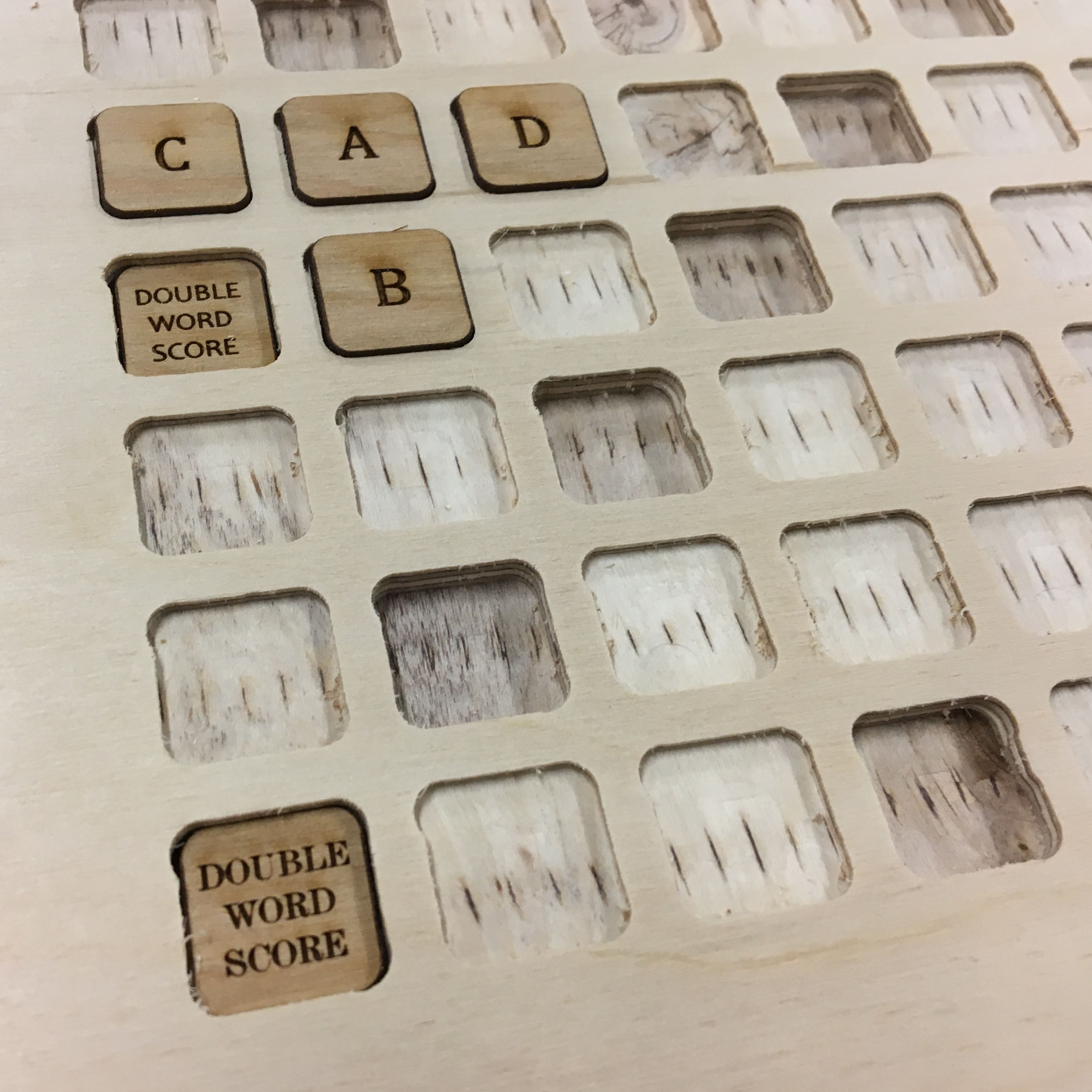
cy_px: 542
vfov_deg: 46.0
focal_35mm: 36
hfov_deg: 45.9
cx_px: 450
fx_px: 1285
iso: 50
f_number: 2.2
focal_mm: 4.15
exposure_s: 1/30
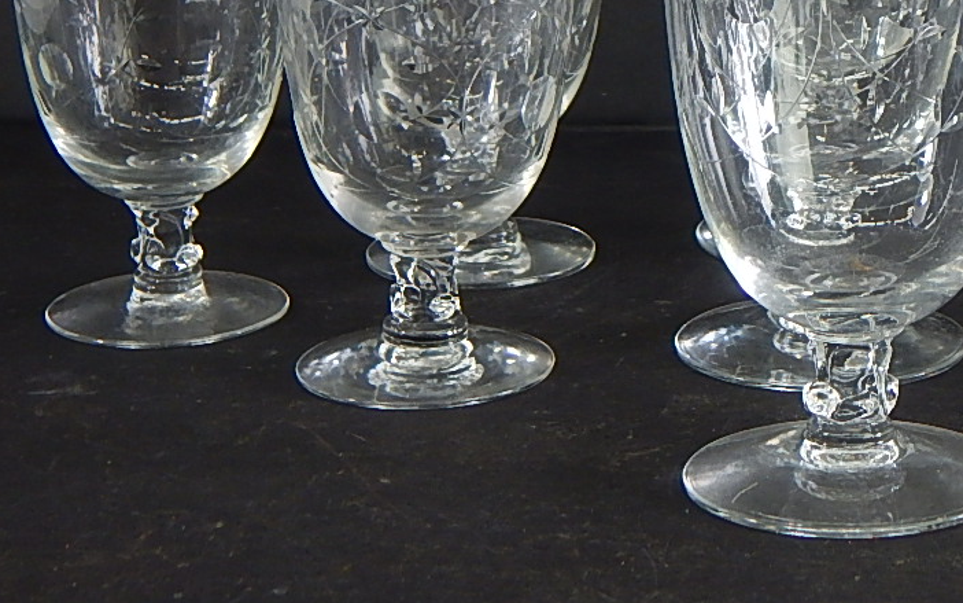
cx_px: 877
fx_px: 3045
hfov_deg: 17.7
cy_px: -143
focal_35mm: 116
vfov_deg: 11.1
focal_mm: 8.6
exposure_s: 1/30
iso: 125
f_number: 3.7
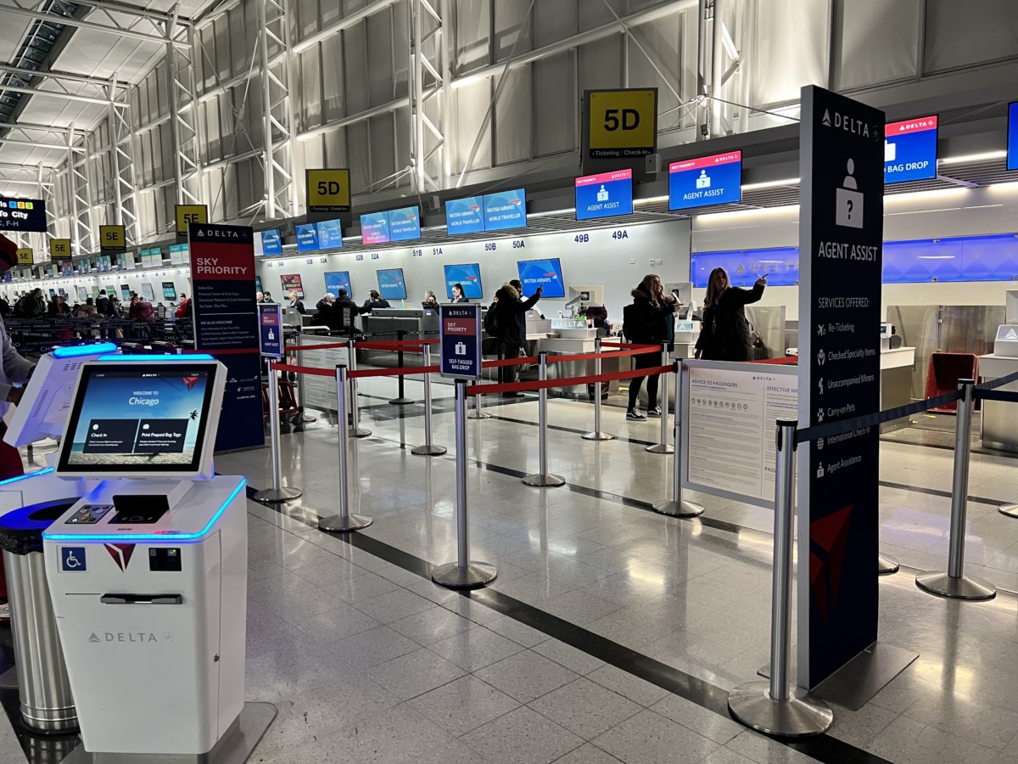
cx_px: 509
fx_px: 765
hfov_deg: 67.3
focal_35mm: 26
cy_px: 382
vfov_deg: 53.1
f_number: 1.5
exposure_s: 1/60
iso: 125
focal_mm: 5.7
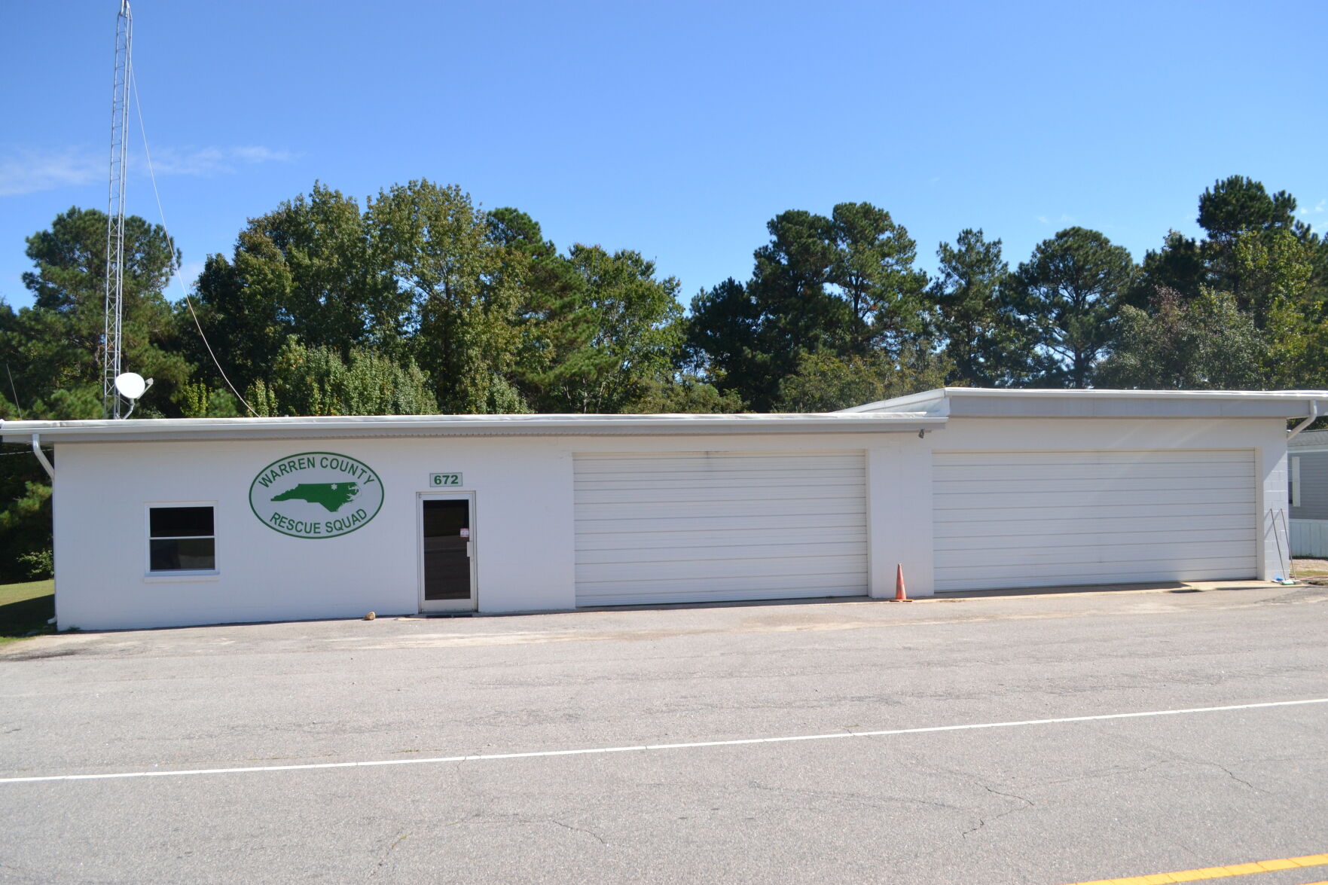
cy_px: 442
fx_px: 996
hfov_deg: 67.4
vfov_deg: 47.9
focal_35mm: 27
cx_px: 664
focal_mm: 18
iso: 400
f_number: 5
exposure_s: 1/1250
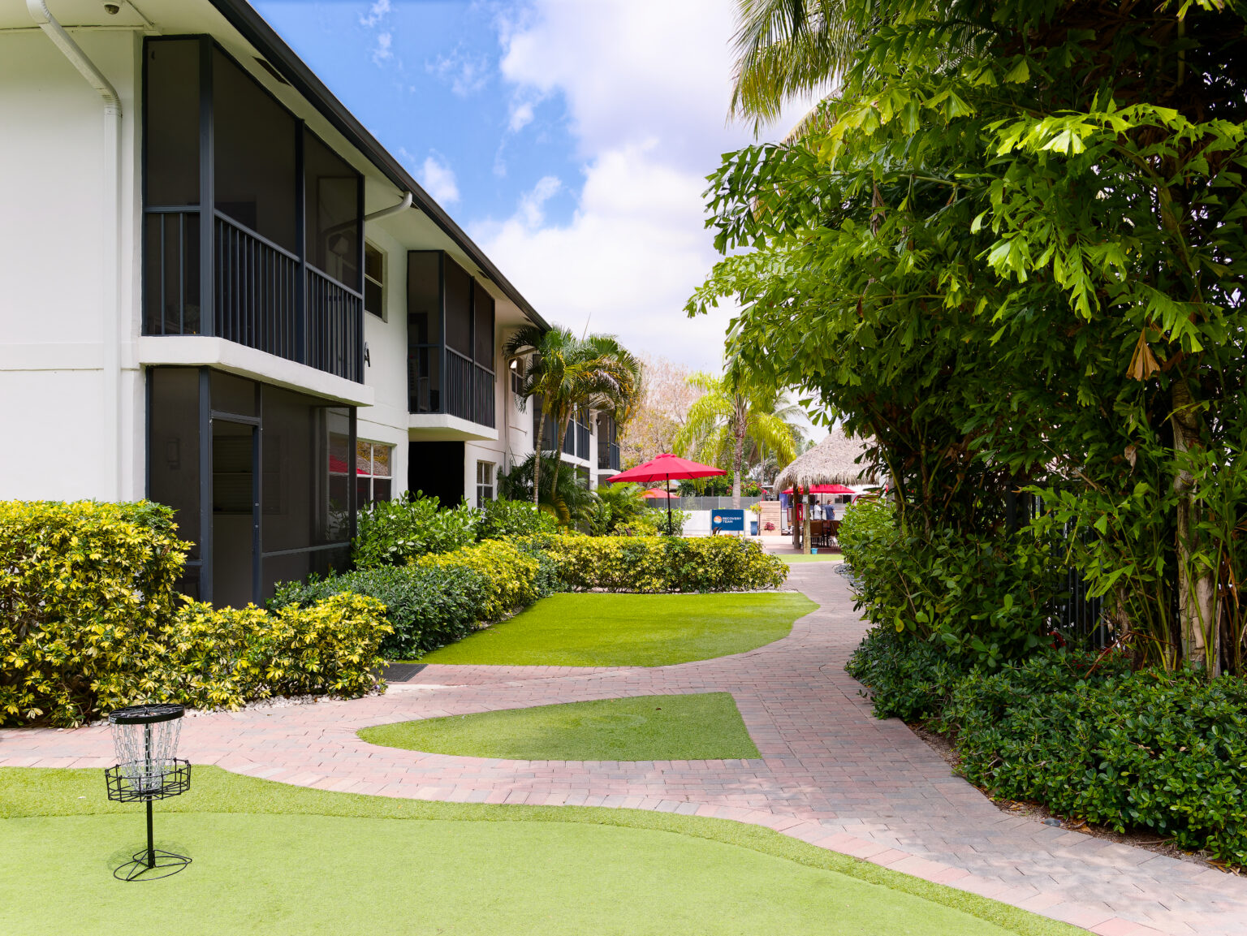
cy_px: 468
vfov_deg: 44.2
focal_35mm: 32
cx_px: 624
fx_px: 1153
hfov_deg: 56.8
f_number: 4
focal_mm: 16
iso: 100
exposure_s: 1/400
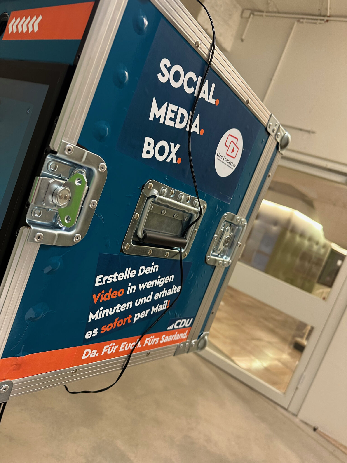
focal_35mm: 24
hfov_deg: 56.8
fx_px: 321
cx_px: 174
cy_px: 232
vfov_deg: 71.6
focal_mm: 6.86
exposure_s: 1/60
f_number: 1.78
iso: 250
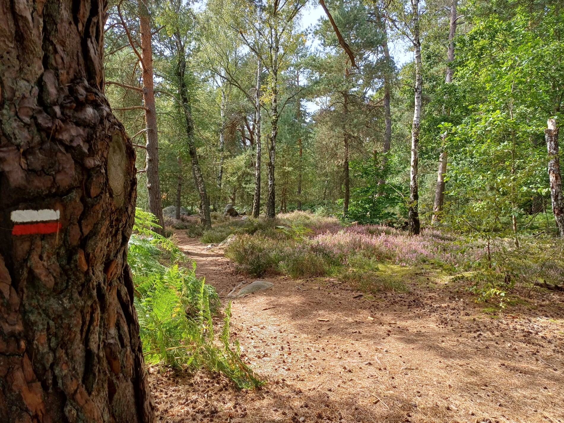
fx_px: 407
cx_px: 282
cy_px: 212
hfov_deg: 69.4
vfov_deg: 54.9
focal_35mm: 25
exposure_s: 1/181
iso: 50
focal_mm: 4.65
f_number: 1.8
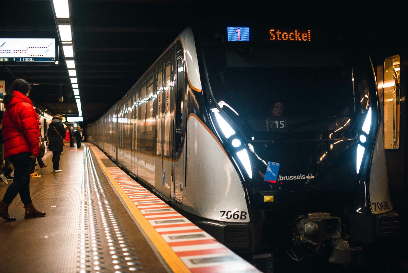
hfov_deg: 39.6
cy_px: 136
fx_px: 567
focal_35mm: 50
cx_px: 204
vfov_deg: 27.0
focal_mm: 50
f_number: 2
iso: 800
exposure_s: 1/800
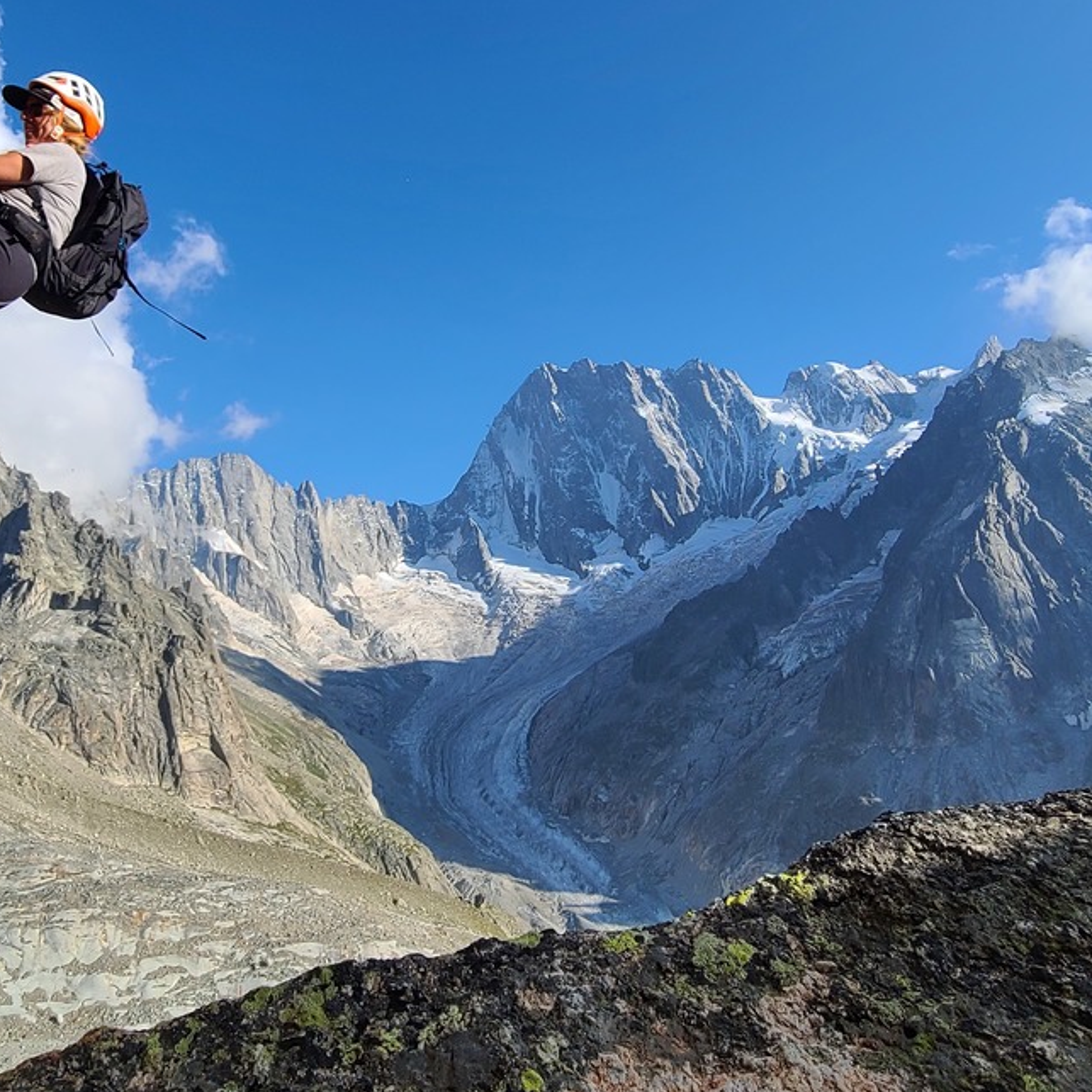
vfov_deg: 63.8
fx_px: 857
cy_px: 387
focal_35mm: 24
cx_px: 399
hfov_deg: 64.0
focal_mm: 2.2
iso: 50
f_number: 2.2
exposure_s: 1/1493
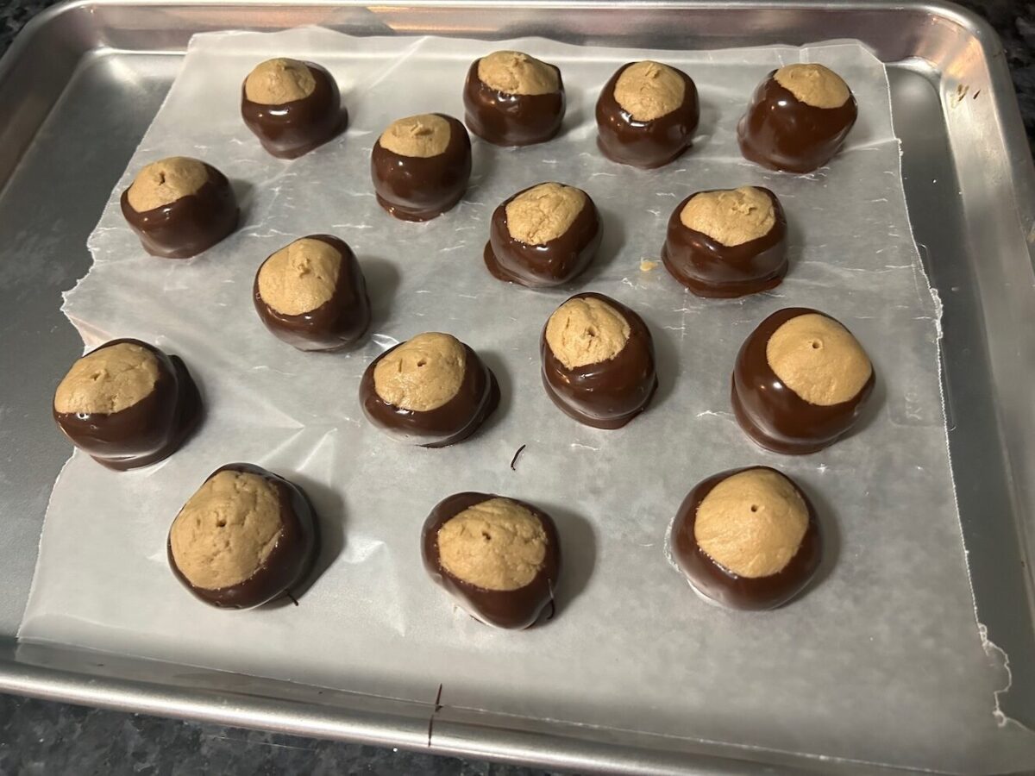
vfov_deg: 53.1
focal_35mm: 26
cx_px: 518
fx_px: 777
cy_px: 388
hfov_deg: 67.3
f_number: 1.5
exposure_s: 1/60
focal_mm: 5.7
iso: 500
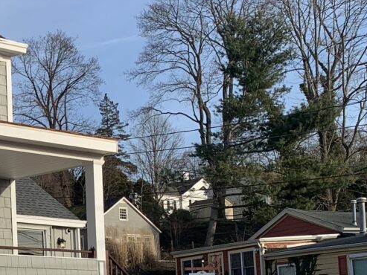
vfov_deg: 18.0
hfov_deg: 22.1
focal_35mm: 81
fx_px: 859
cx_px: -85
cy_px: 227
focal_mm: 4.25
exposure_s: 1/1748
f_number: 1.8
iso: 25
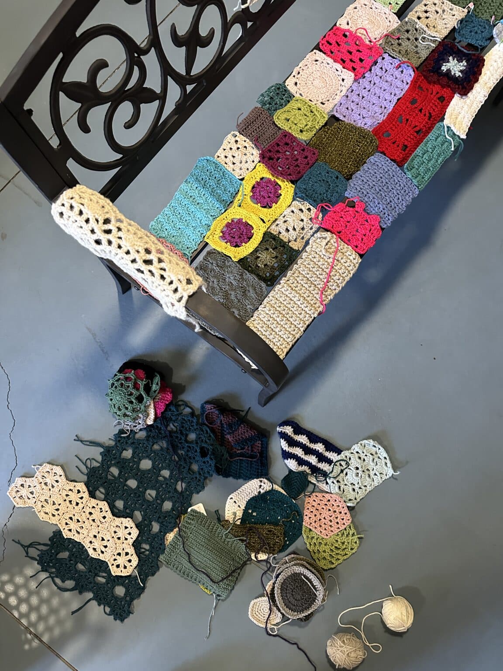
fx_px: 465
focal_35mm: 24
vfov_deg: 71.6
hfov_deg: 56.8
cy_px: 336
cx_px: 252
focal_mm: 6.86
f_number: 1.78
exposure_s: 1/60
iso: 800
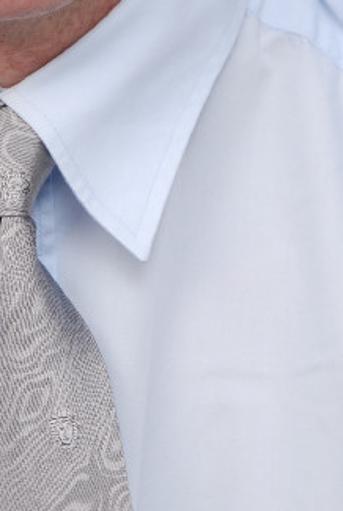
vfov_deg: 5.5
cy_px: -150
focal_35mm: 369
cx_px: -9
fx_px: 5251
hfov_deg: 3.7
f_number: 6.3
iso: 100
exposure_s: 1/125
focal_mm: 80
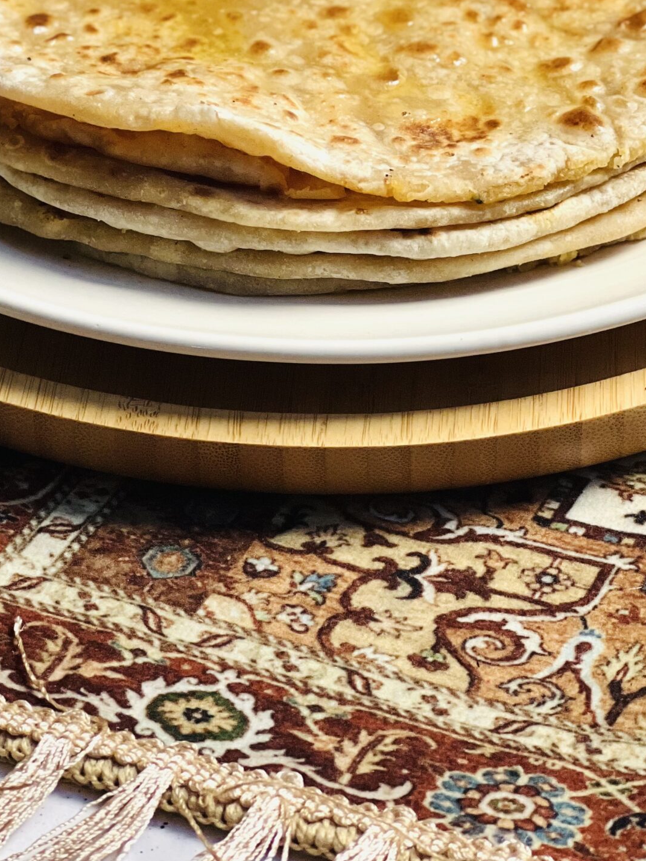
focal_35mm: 138
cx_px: 267
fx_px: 3434
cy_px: 131
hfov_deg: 10.7
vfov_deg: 14.2
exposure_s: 1/121
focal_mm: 9
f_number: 2.8
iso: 200
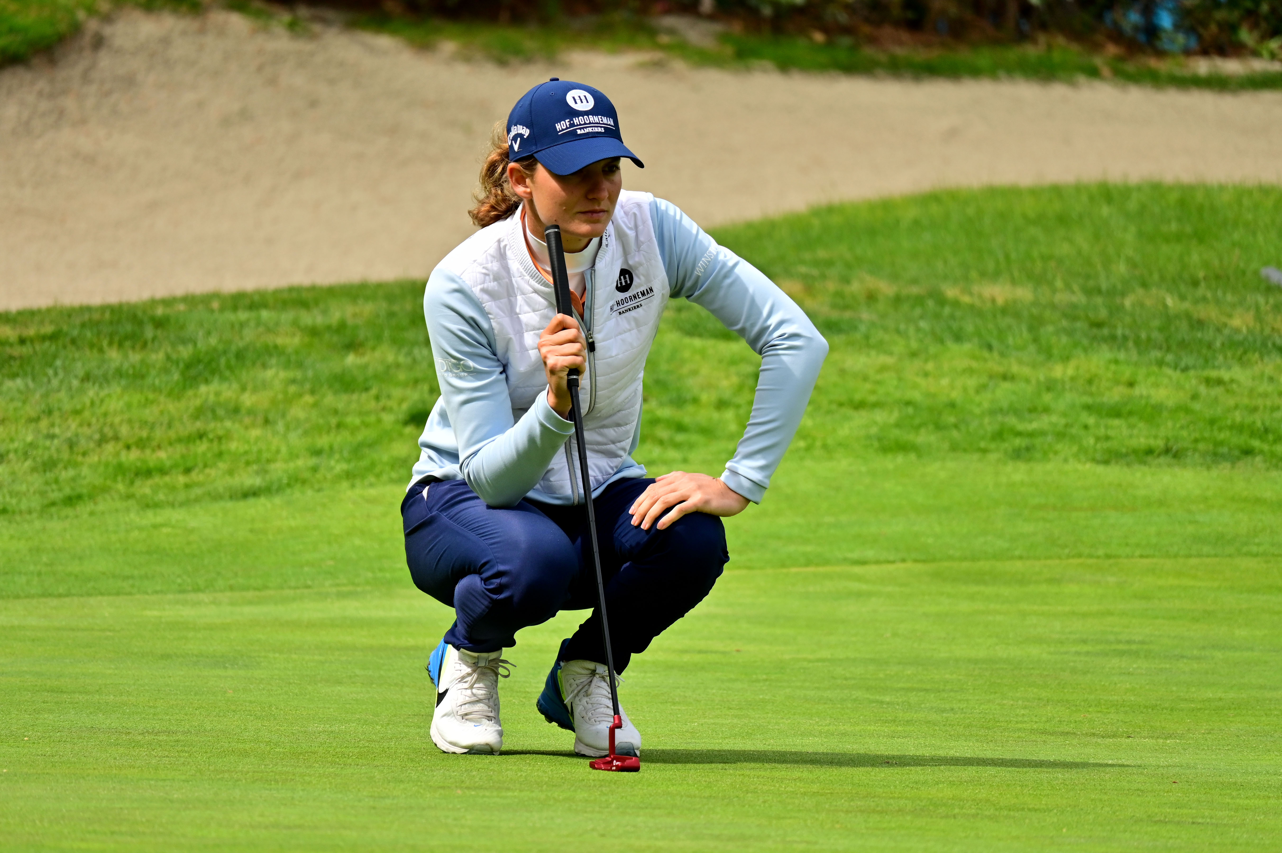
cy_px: 426
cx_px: 641
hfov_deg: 5.7
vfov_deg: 3.8
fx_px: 12813
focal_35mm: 360
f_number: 6.3
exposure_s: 1/1000
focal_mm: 240
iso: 250
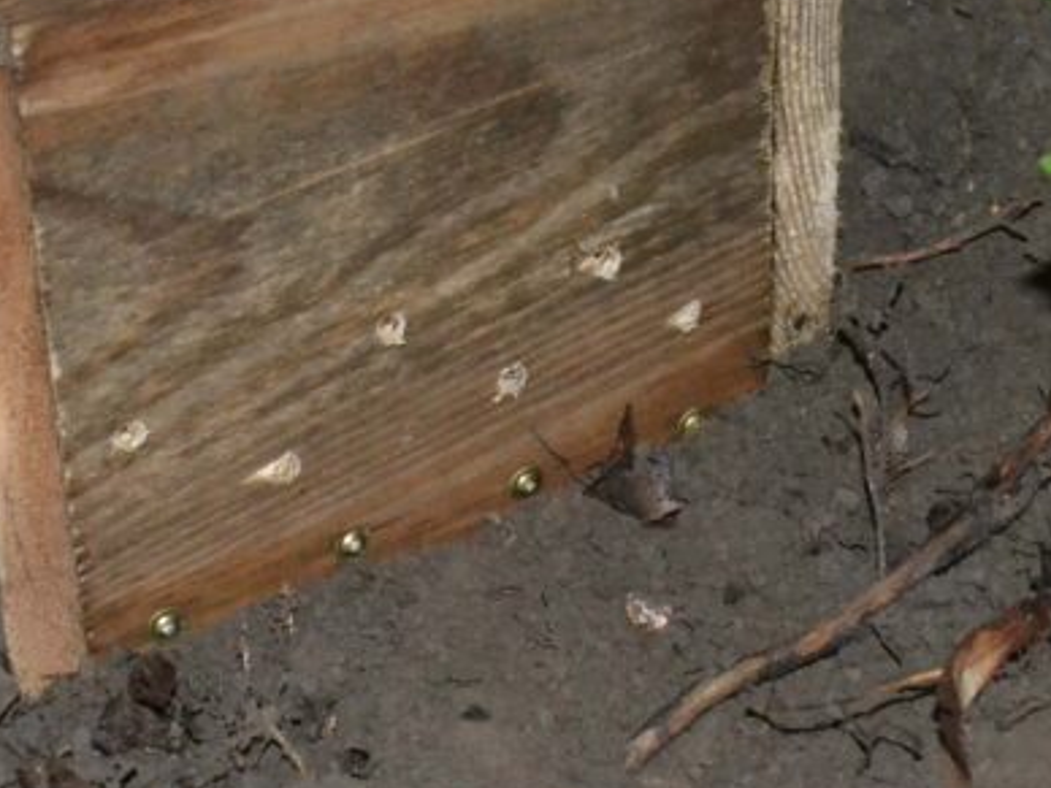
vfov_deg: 13.8
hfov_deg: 18.3
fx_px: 3249
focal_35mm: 107
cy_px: 607
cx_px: 387
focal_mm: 24
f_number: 4
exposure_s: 1/60
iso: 3200
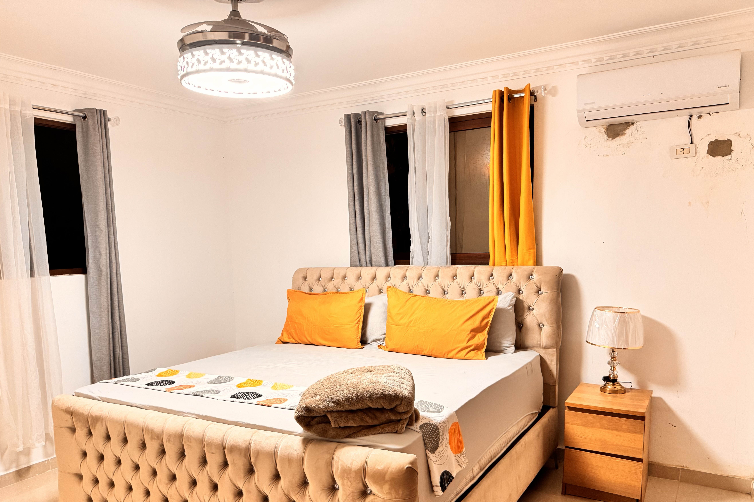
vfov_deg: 47.6
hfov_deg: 67.4
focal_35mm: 27
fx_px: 565
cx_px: 372
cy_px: 304
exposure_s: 1/60
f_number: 1.78
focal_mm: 6.76
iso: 500
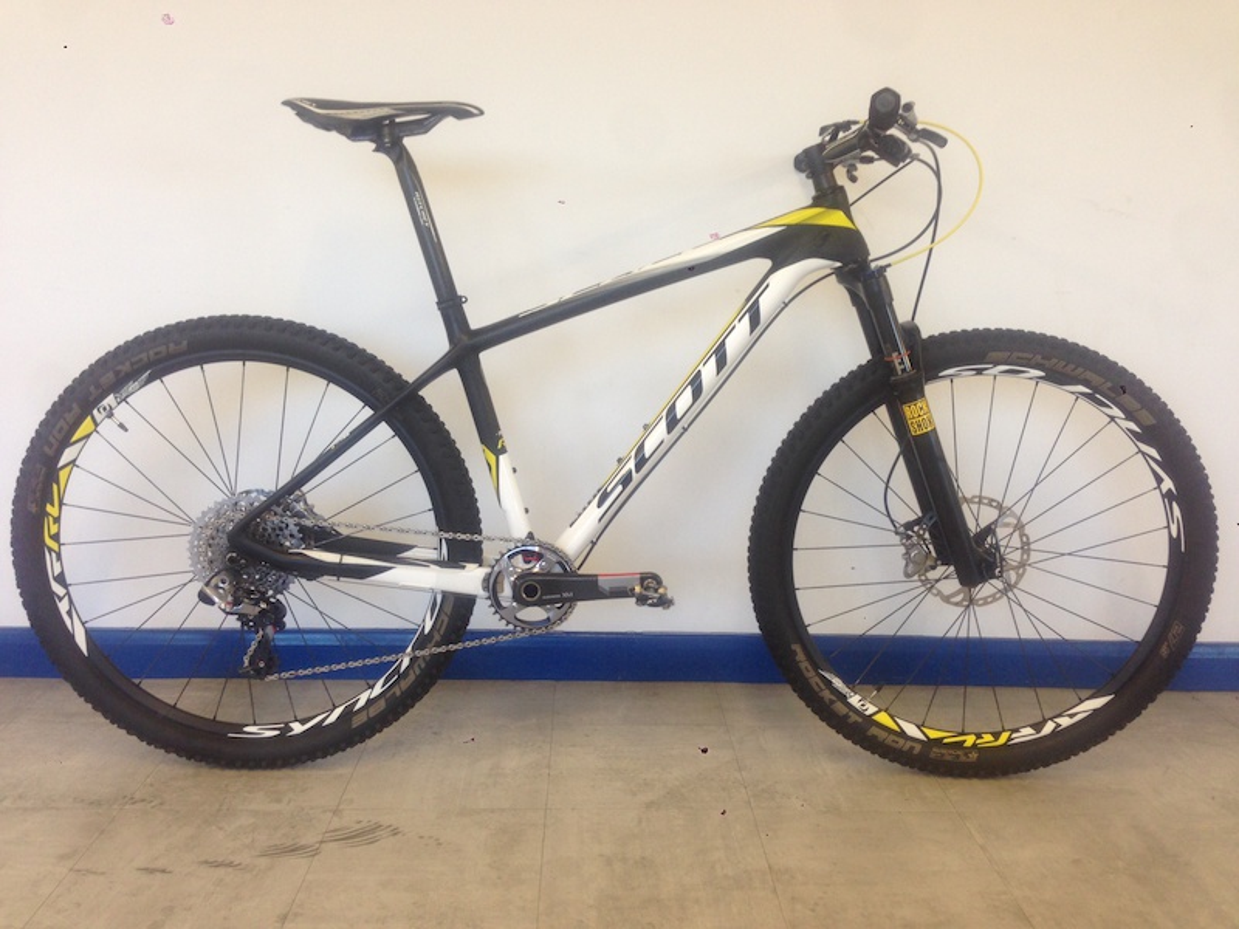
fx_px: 1181
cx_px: 620
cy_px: 464
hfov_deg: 55.4
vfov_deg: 42.9
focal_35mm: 33
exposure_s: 1/20
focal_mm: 4.12
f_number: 2.4
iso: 64
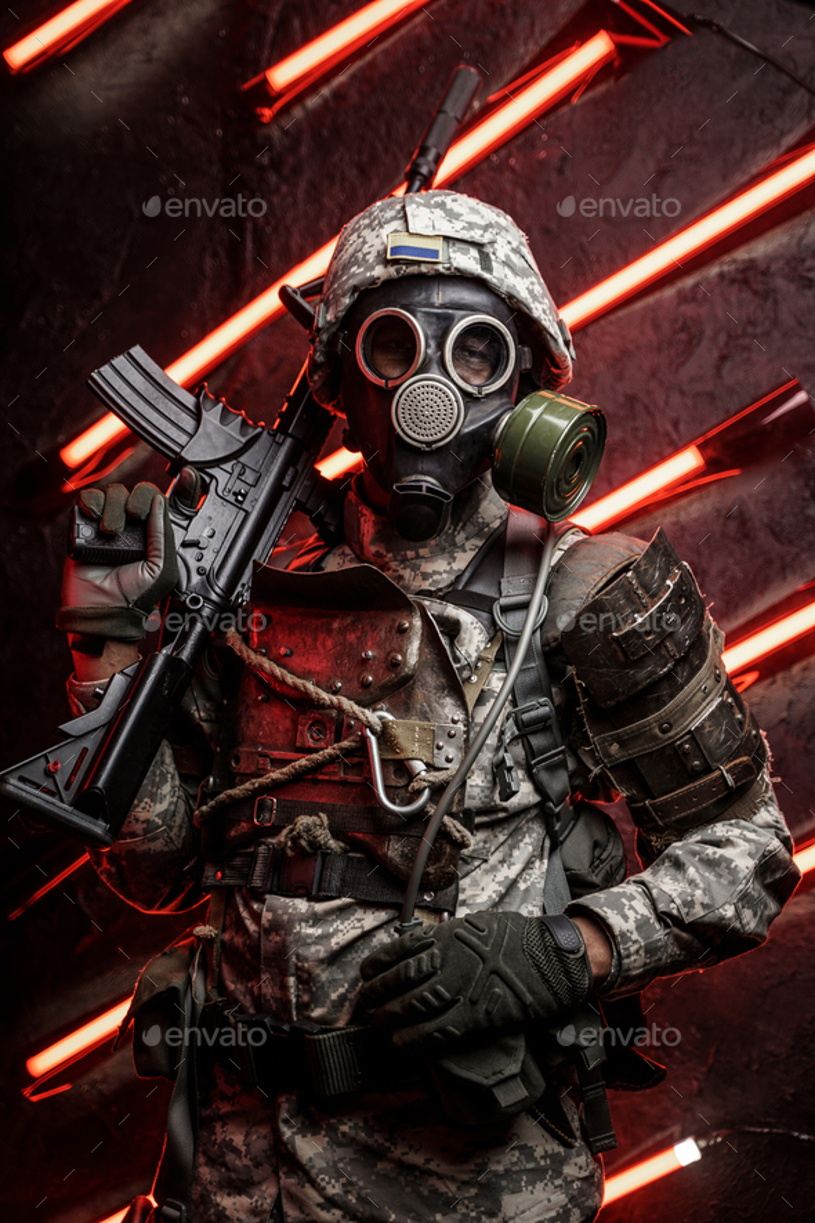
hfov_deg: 23.0
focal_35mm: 59
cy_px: 612
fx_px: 2003
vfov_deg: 33.9
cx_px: 408
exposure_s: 1/160
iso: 160
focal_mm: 59
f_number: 2.8
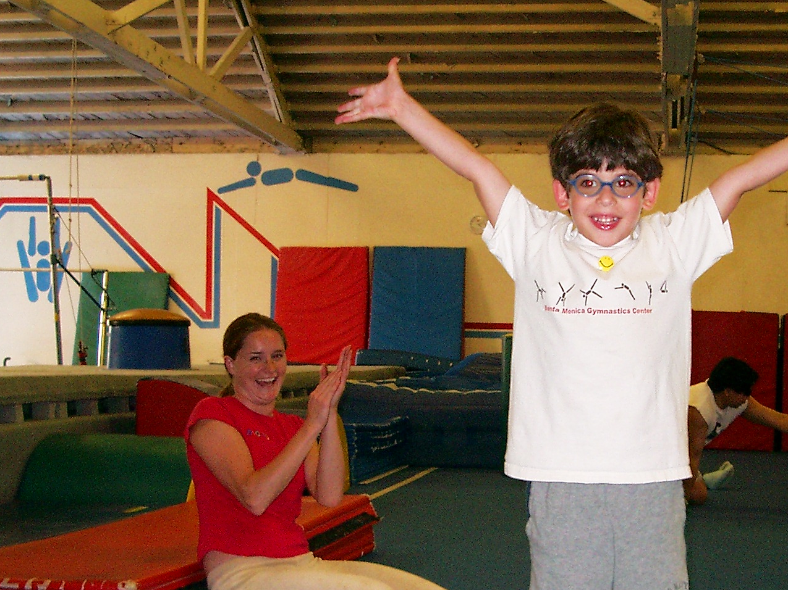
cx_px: 488
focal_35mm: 65
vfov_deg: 22.4
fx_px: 1480
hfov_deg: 29.7
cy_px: 418
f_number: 2.6
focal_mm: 7.6
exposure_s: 1/60
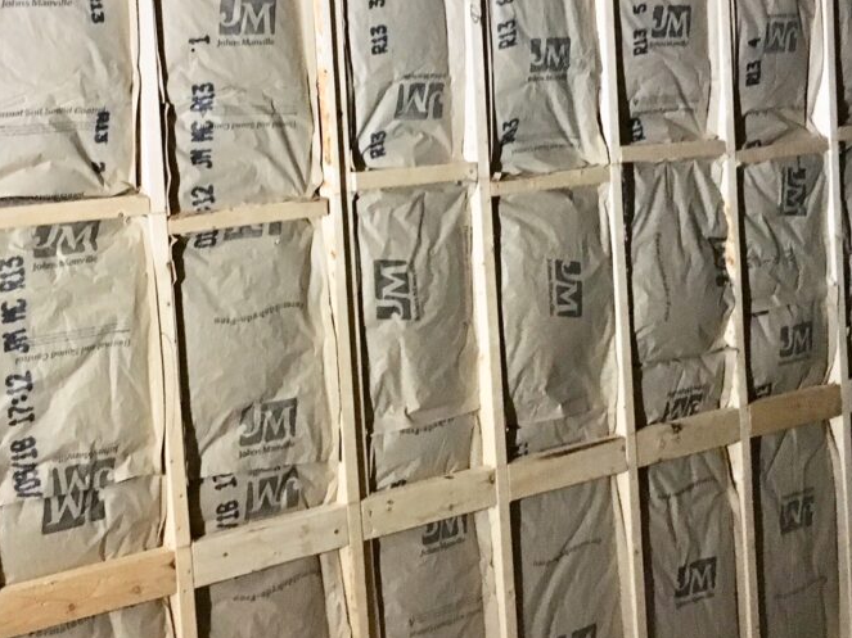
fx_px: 1378
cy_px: 182
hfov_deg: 34.2
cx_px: 324
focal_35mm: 56
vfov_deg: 25.9
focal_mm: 4.15
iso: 250
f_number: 2.2
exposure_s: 1/15
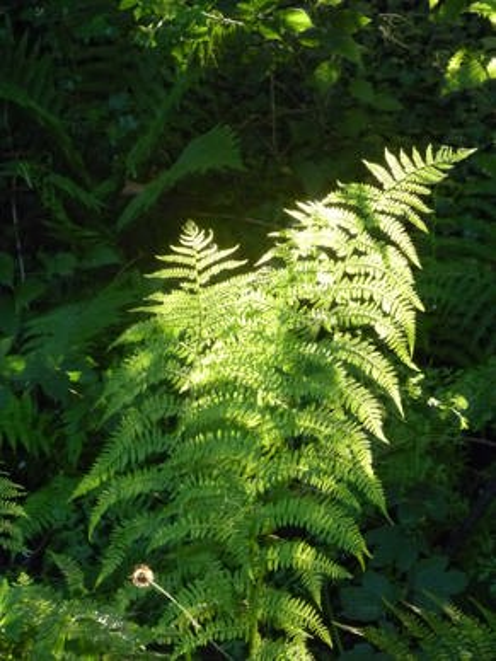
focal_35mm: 109
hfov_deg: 13.6
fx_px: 2082
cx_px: 248
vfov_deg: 18.0
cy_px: 330
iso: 800
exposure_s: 1/50
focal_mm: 19.5
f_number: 4.8
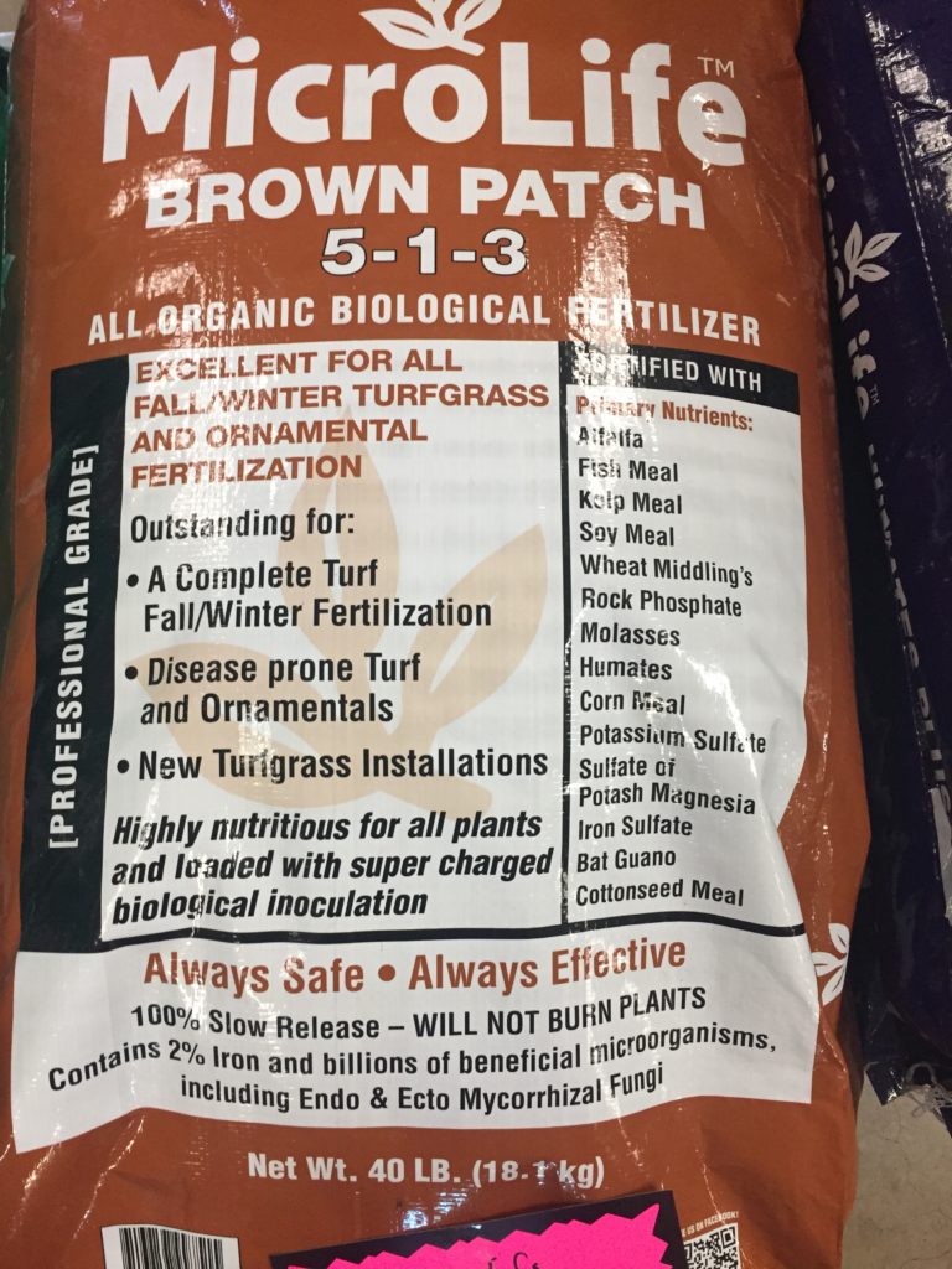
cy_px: 634
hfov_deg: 48.2
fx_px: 1063
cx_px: 476
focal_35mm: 29
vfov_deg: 61.7
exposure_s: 1/30
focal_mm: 4.15
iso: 125
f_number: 2.2
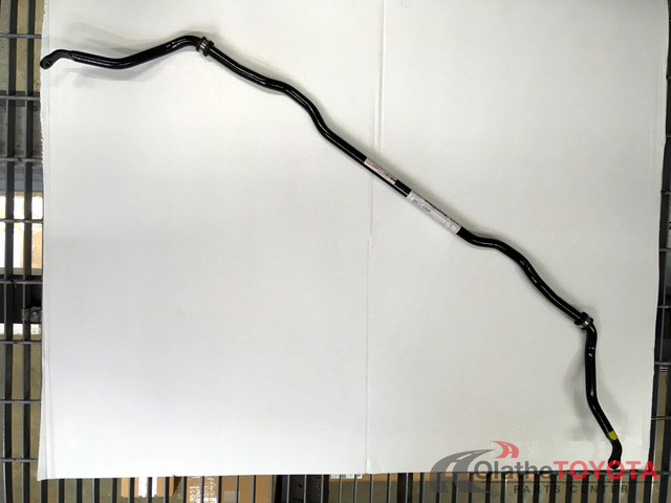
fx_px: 562
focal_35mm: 29
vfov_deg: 48.2
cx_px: 336
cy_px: 252
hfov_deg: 61.7
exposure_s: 1/30
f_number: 2.2
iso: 50
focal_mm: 4.15
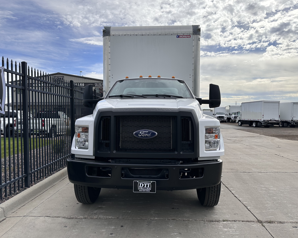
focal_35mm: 26
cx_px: 145
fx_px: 229
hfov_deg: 66.0
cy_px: 116
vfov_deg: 54.9
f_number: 1.78
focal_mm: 6.86
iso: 80
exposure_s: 1/5525
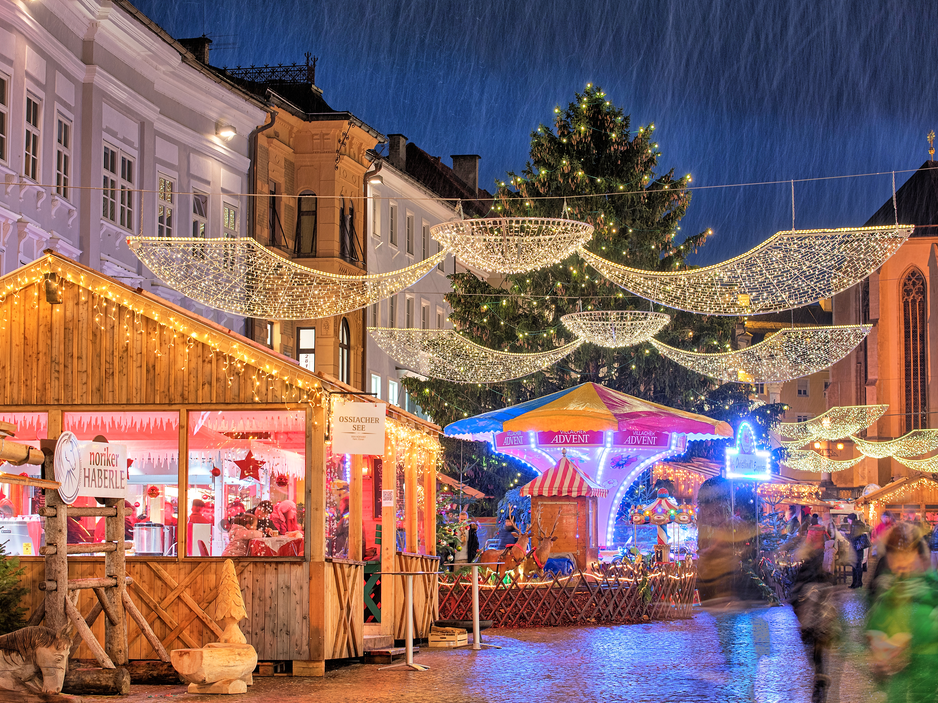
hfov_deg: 20.0
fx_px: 2655
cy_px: 350
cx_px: 437
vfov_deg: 15.1
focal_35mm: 98
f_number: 5.6
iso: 400
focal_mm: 90
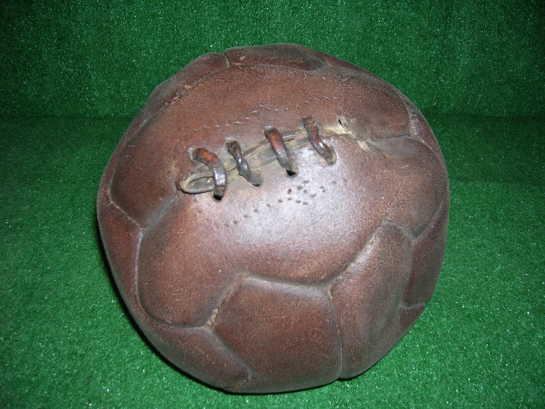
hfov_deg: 54.0
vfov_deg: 41.8
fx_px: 535
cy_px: 204
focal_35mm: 34
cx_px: 272
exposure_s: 1/60.1
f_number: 2.9
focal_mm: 5.7
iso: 50
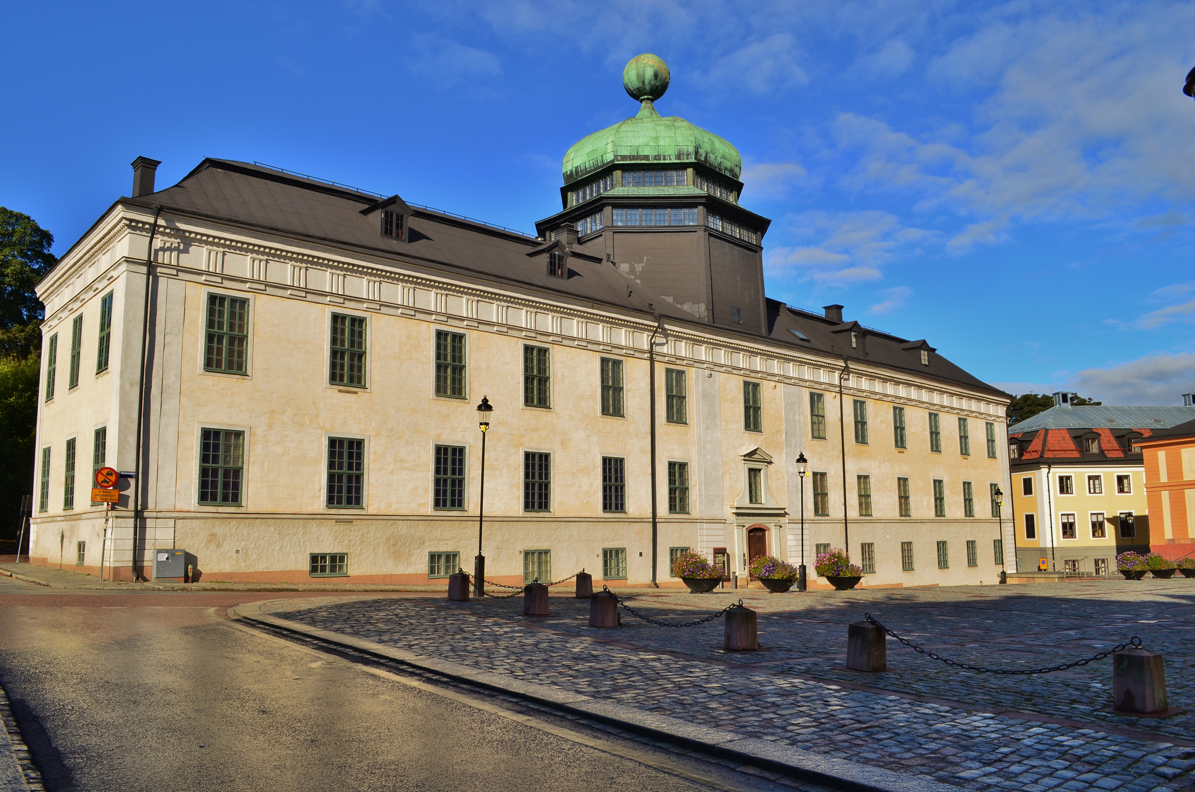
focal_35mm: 27
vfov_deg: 47.7
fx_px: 894
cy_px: 396
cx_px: 598
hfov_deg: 67.5
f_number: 10
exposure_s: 1/125
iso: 100
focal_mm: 18
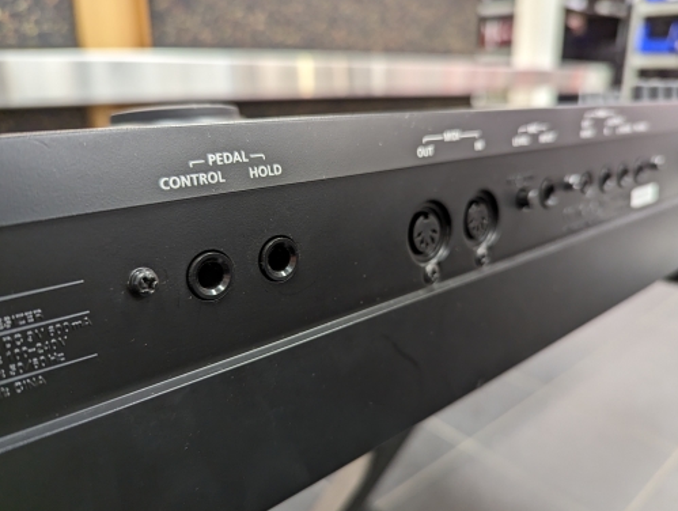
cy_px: 257
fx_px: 490
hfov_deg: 69.3
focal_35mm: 25
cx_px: 348
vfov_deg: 55.0
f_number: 1.85
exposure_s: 1/120
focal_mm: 6.81
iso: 505
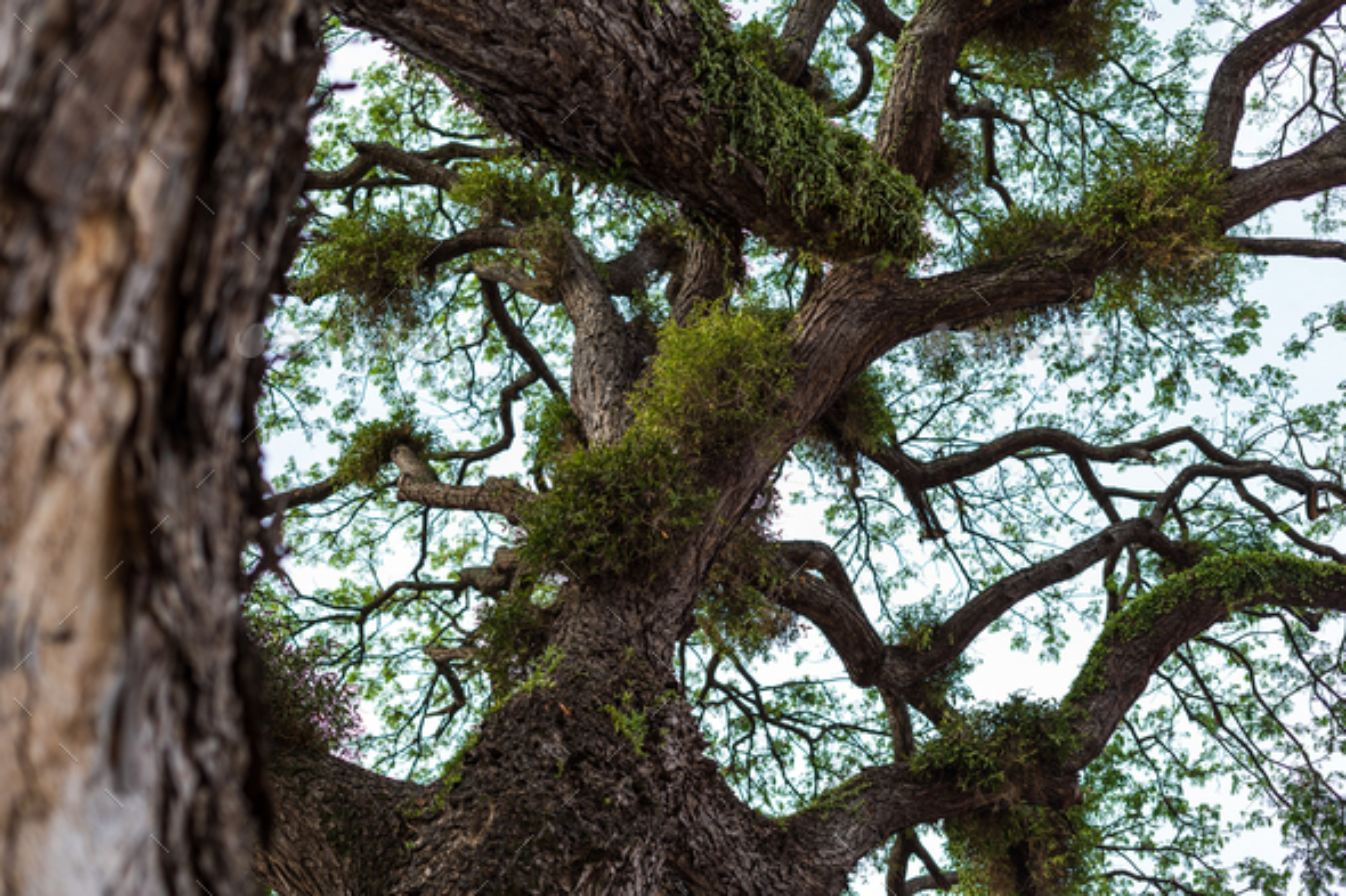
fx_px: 1869
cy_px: 448
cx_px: 673
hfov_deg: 39.6
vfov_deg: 27.0
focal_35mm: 50
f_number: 3.2
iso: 50
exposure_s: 1/200
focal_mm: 50
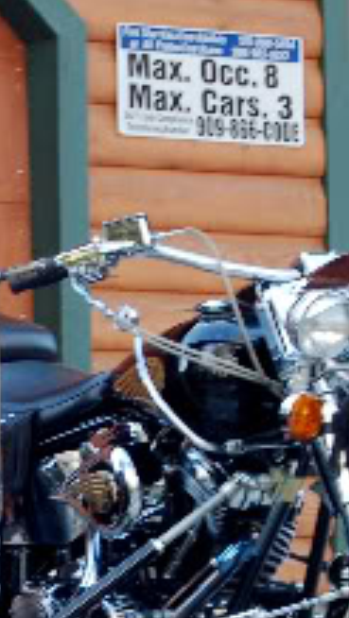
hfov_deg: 4.8
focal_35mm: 254
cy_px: 530
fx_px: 4161
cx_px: 11
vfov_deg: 8.5
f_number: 5.6
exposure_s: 1/40
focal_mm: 55
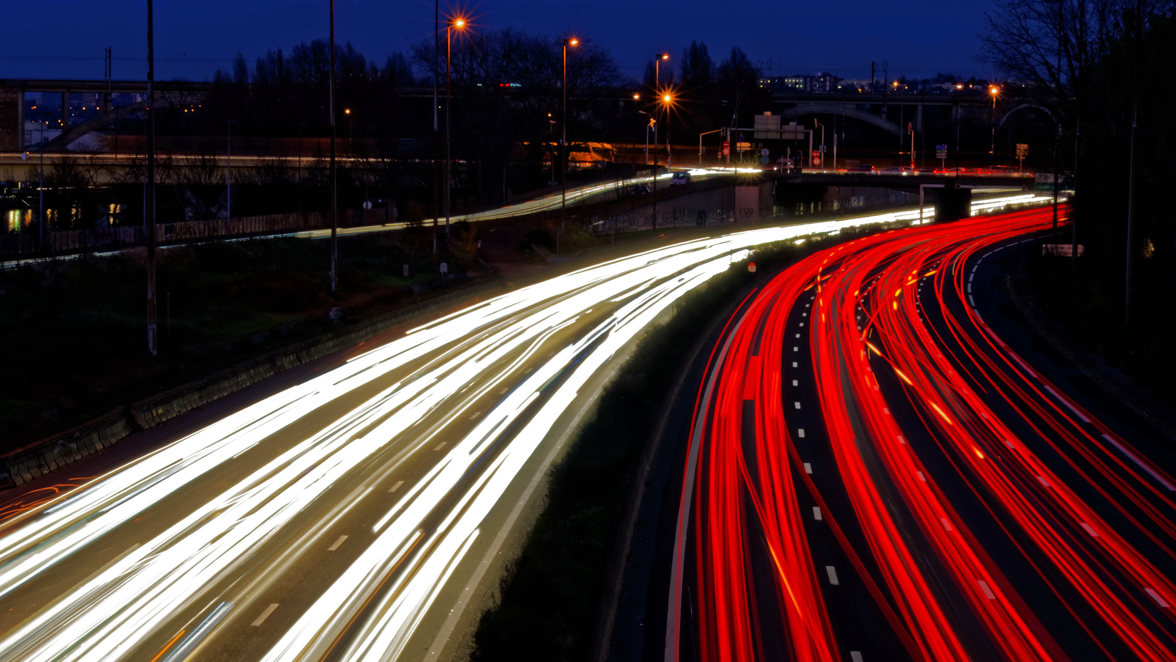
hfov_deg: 19.5
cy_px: 387
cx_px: 588
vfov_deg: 11.0
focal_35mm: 110
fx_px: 3430
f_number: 36
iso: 200
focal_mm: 70
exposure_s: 30
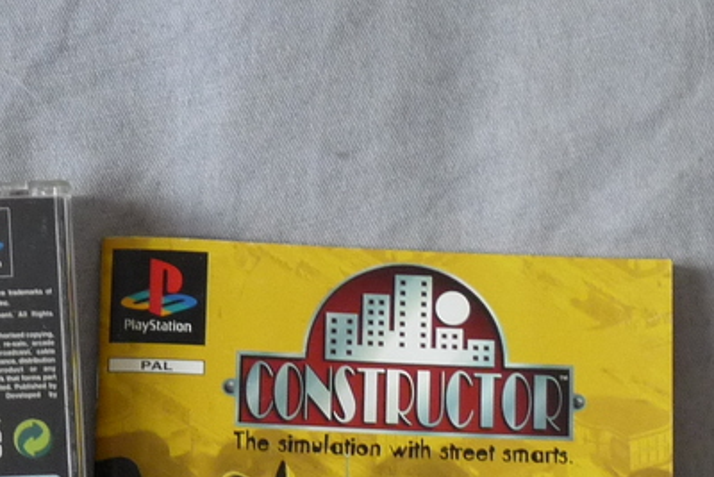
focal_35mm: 160
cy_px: 414
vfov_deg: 8.6
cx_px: 39
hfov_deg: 12.7
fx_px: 3174
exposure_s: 1/30
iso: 200
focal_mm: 7.8
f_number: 3
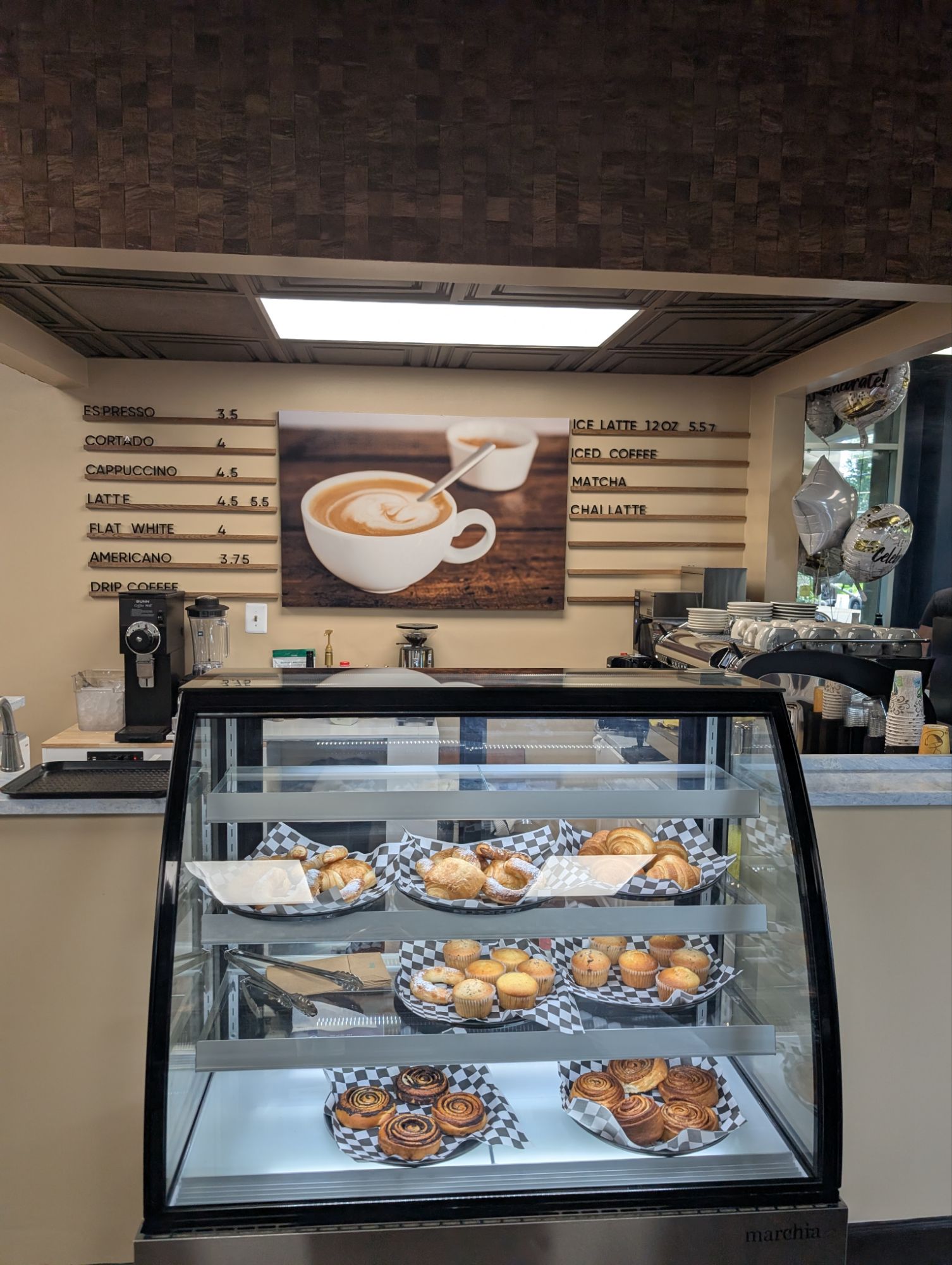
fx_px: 878
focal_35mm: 24
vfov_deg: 71.5
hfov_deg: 56.9
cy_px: 632
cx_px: 476
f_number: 1.68
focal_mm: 6.9
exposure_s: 1/120
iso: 45
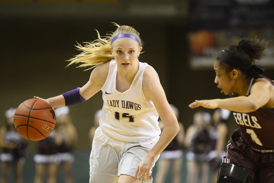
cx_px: 137
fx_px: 1522
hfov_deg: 10.3
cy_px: 92
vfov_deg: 6.9
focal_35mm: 200
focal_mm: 200
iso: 4000
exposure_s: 1/1000
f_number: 3.2
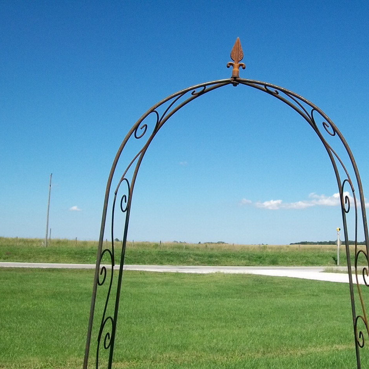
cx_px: 233
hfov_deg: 38.9
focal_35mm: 43
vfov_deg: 39.2
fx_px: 519
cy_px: 186
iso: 80
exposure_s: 1/500
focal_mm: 6
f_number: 4.8
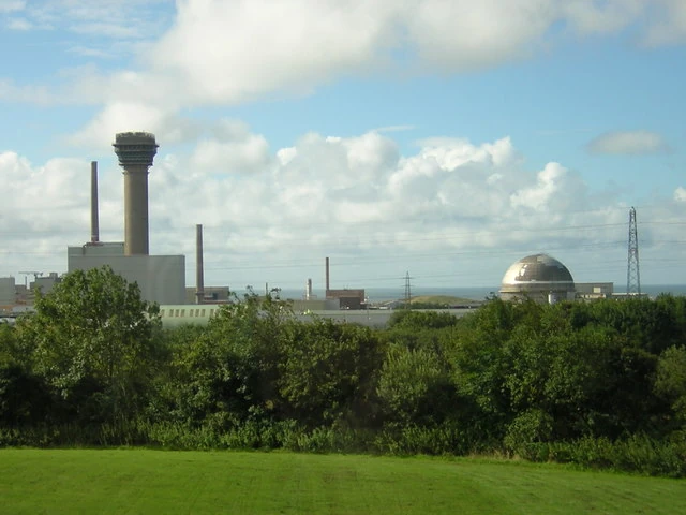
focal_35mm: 81
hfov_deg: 24.1
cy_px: 258
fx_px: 1605
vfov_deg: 18.2
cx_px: 343
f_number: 4
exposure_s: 1/233
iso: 100
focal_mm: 10.6
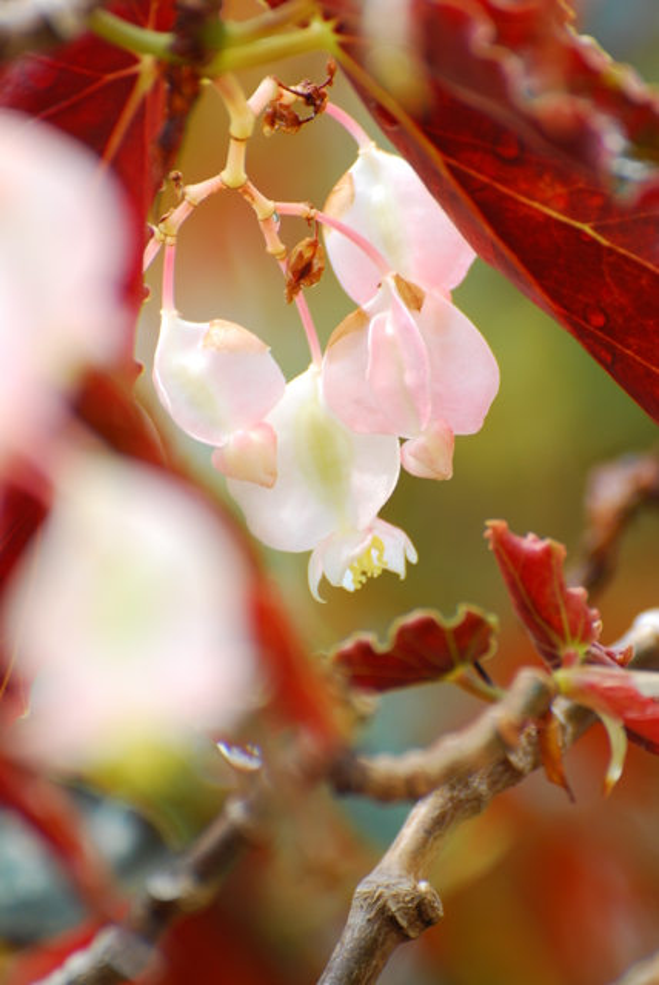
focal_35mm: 360
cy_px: 492
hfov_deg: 3.8
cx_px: 330
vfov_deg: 5.7
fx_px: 9863
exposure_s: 1/30
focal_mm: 240
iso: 125
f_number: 5.6
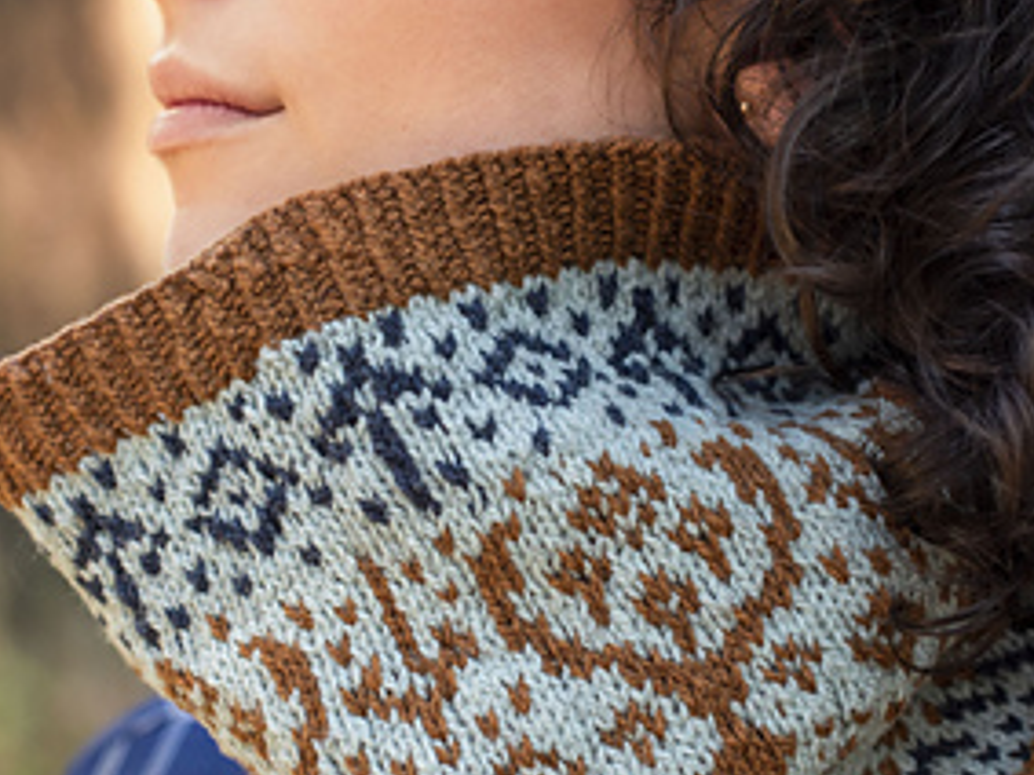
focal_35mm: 85
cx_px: 508
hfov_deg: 23.0
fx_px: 2538
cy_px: 431
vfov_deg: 17.3
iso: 400
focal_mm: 50
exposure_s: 1/60
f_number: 4
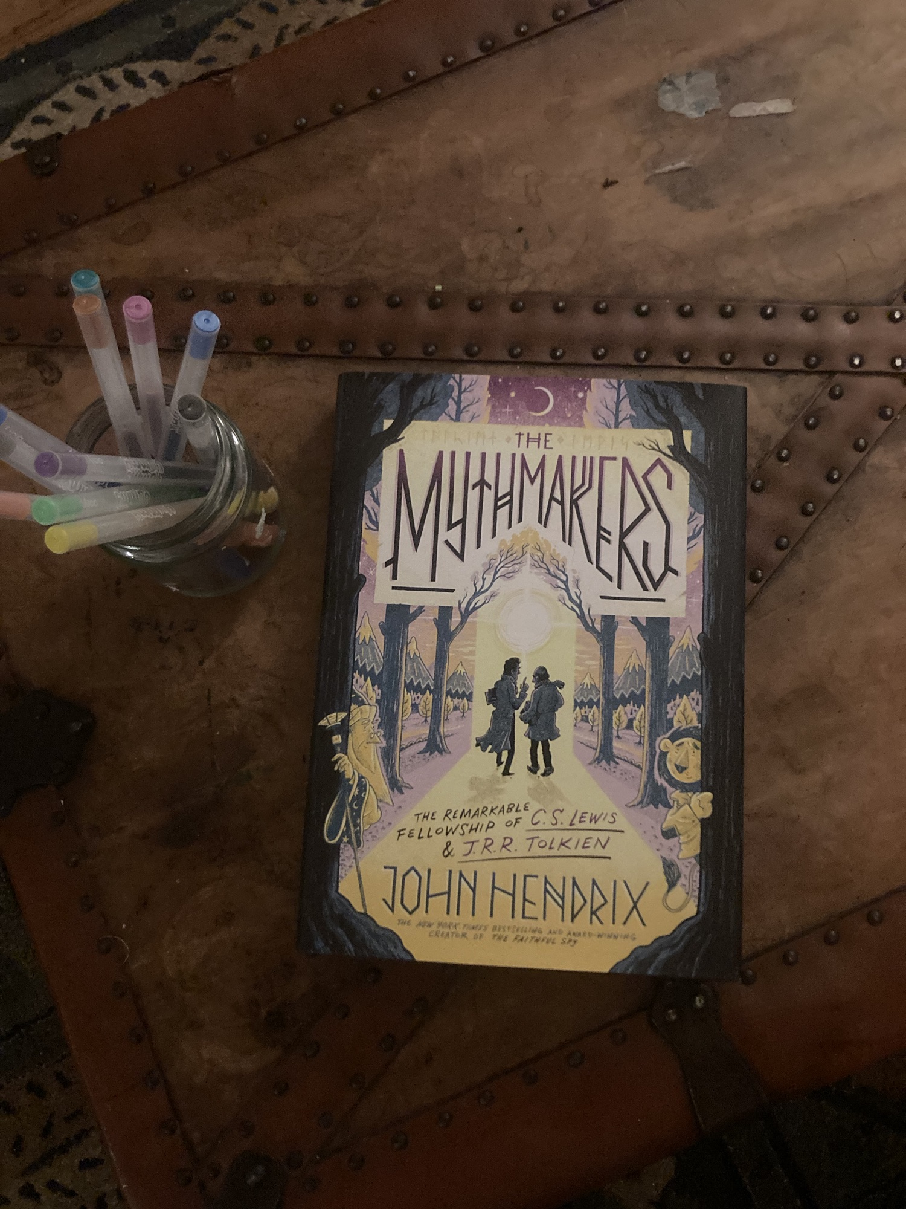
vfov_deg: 63.4
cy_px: 604
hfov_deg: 49.7
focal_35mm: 28
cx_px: 453
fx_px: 977
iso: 640
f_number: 1.8
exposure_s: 1/18
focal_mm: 3.99
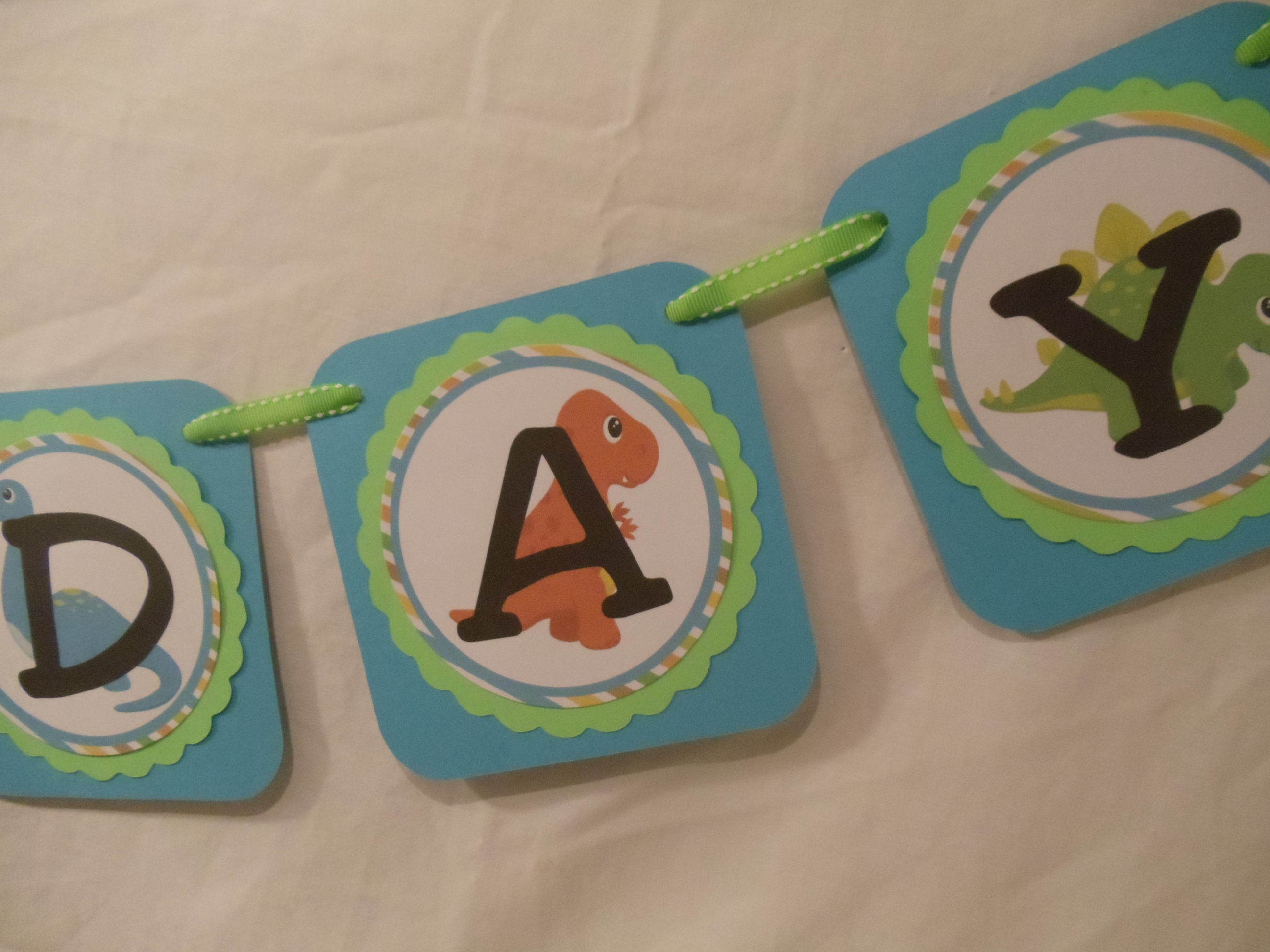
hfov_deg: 42.9
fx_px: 1614
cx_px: 635
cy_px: 476
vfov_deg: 32.9
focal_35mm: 44
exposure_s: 1/30
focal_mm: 6
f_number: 3.5
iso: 800
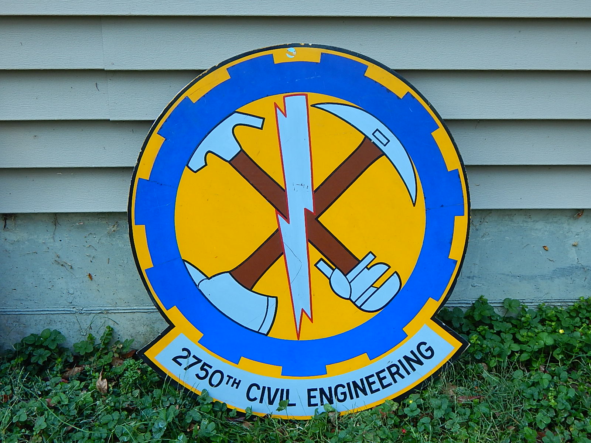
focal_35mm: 43
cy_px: 222
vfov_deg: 33.6
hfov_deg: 43.9
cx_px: 296
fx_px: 734
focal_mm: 7.7
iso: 125
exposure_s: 1/100
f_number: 3.6
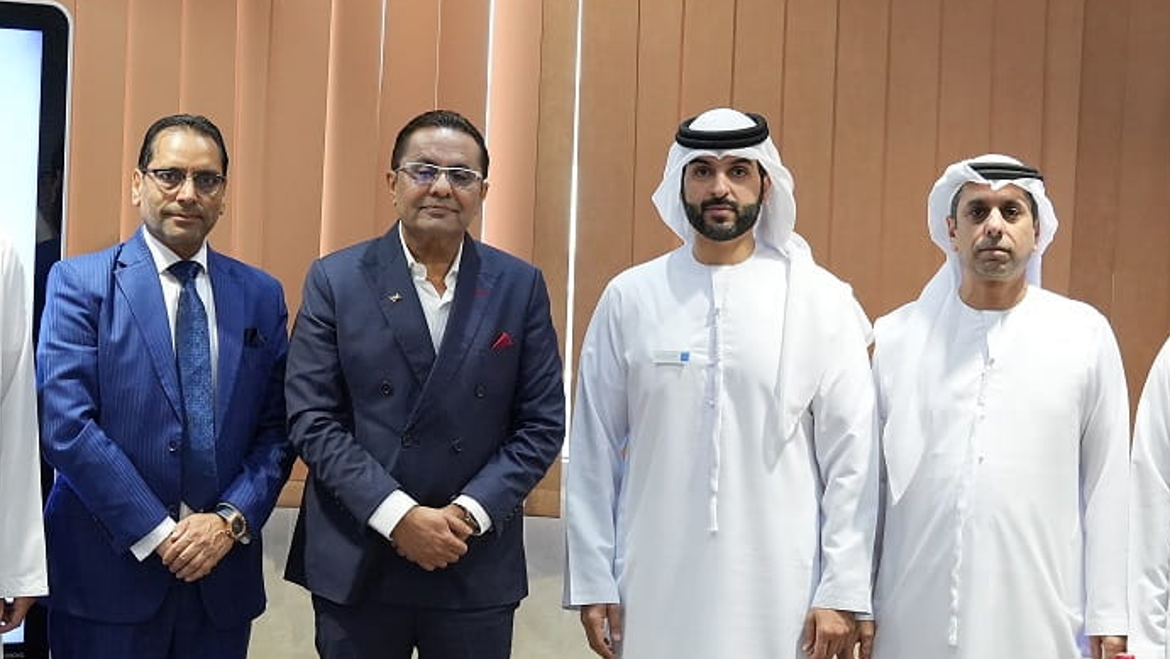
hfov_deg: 27.1
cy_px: 356
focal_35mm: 78
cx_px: 576
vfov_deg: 15.4
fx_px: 2430
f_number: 3.5
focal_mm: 29.5
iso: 1600
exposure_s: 1/125
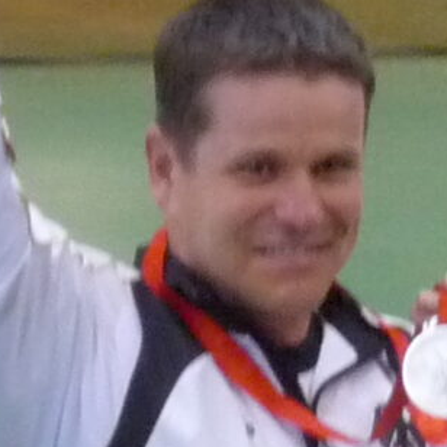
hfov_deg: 1.4
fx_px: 18350
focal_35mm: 1256
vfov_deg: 1.4
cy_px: 151
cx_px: 480
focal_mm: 29.1
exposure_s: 1/50
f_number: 4.8
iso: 400
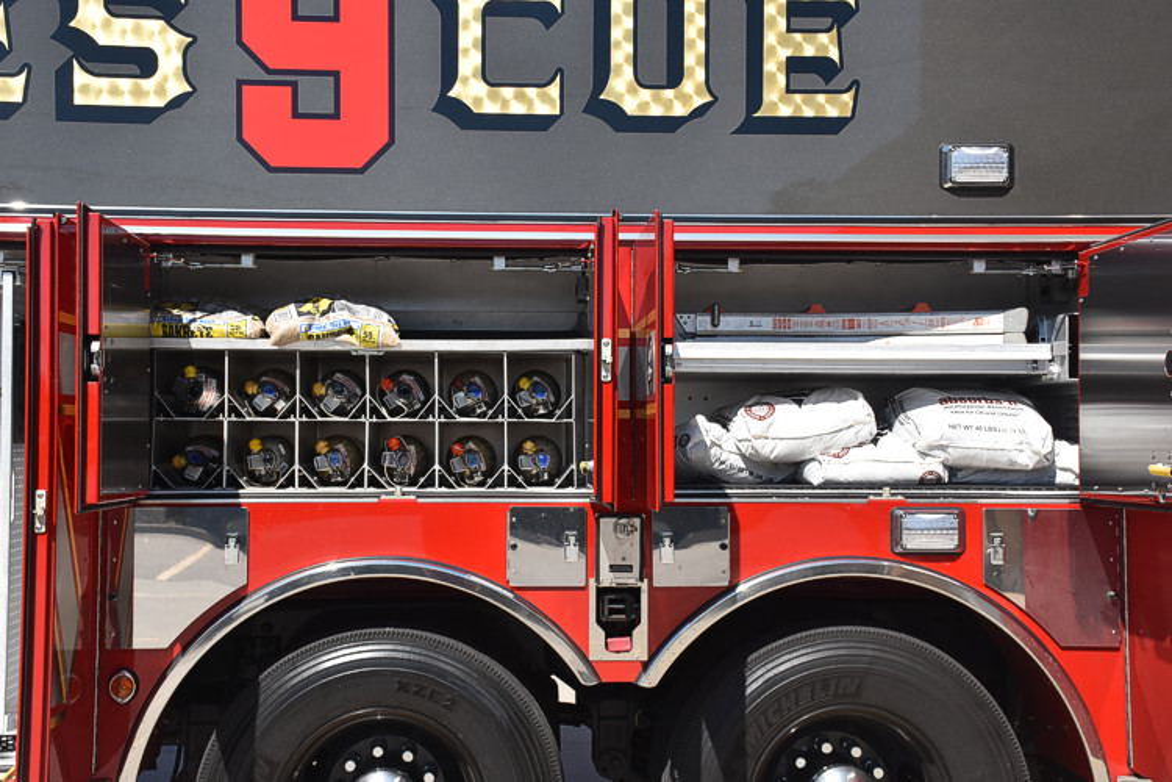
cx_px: 586
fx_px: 1660
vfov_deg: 26.5
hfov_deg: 38.9
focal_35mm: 51
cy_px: 391
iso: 450
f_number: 8
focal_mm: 34
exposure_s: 1/500
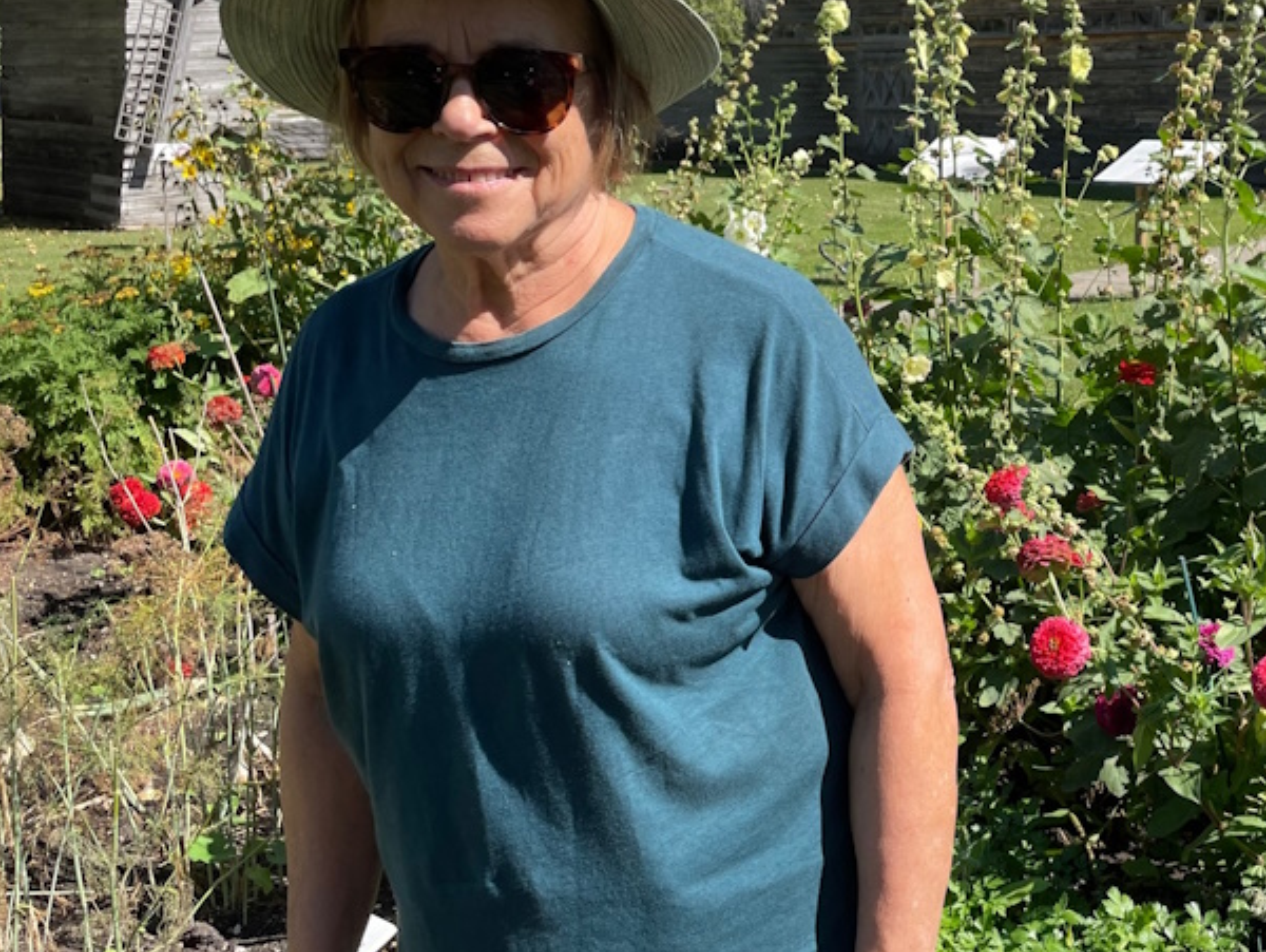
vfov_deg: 34.4
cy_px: 418
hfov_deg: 43.0
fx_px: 1537
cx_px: 987
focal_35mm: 42
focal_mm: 4.2
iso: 32
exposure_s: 1/1416
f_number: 1.6
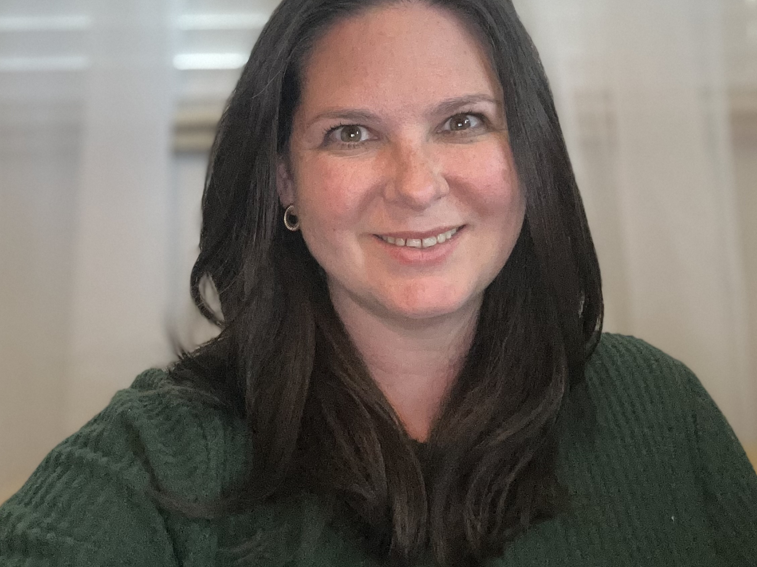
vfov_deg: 34.5
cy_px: 155
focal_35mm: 41
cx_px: 372
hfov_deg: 45.8
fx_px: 897
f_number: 1.9
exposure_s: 1/60
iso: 320
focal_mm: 2.69
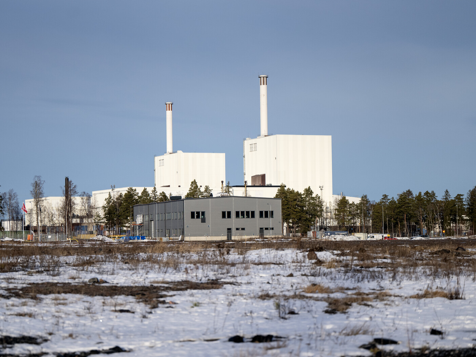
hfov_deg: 21.1
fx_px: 1279
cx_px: 212
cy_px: 179
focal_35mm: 93
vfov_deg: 15.9
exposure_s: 1/12800
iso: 800
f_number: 2.8
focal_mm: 85
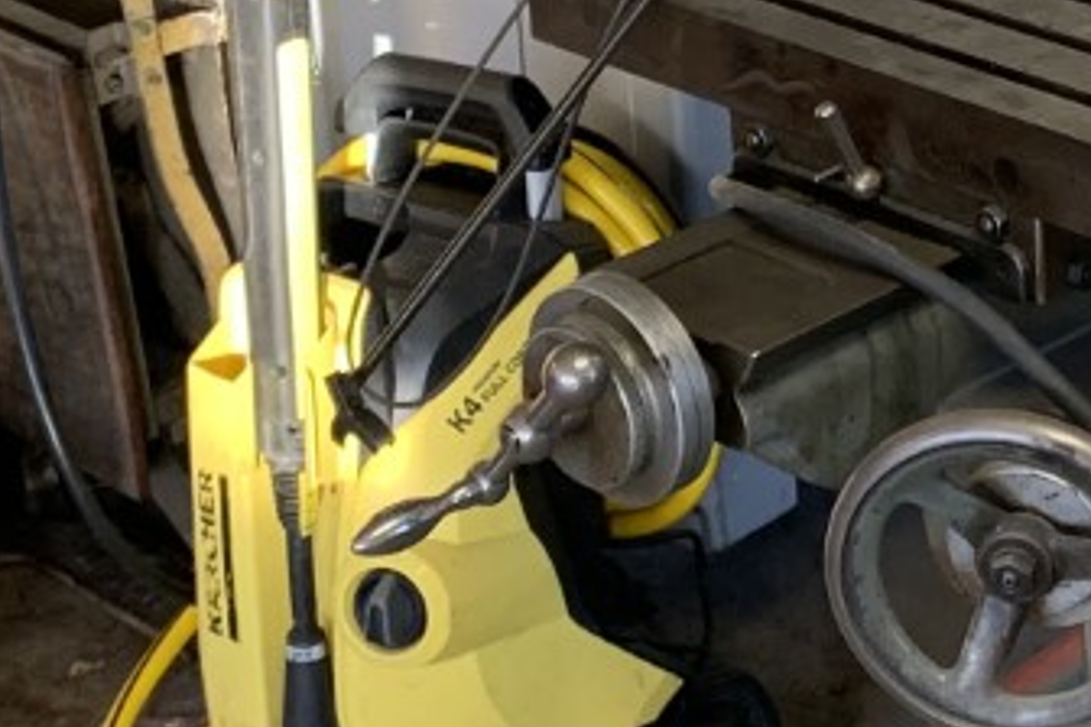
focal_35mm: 116
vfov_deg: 11.7
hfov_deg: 17.3
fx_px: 3515
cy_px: 65
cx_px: 1023
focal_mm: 4.25
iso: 125
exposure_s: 1/50
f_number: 1.8
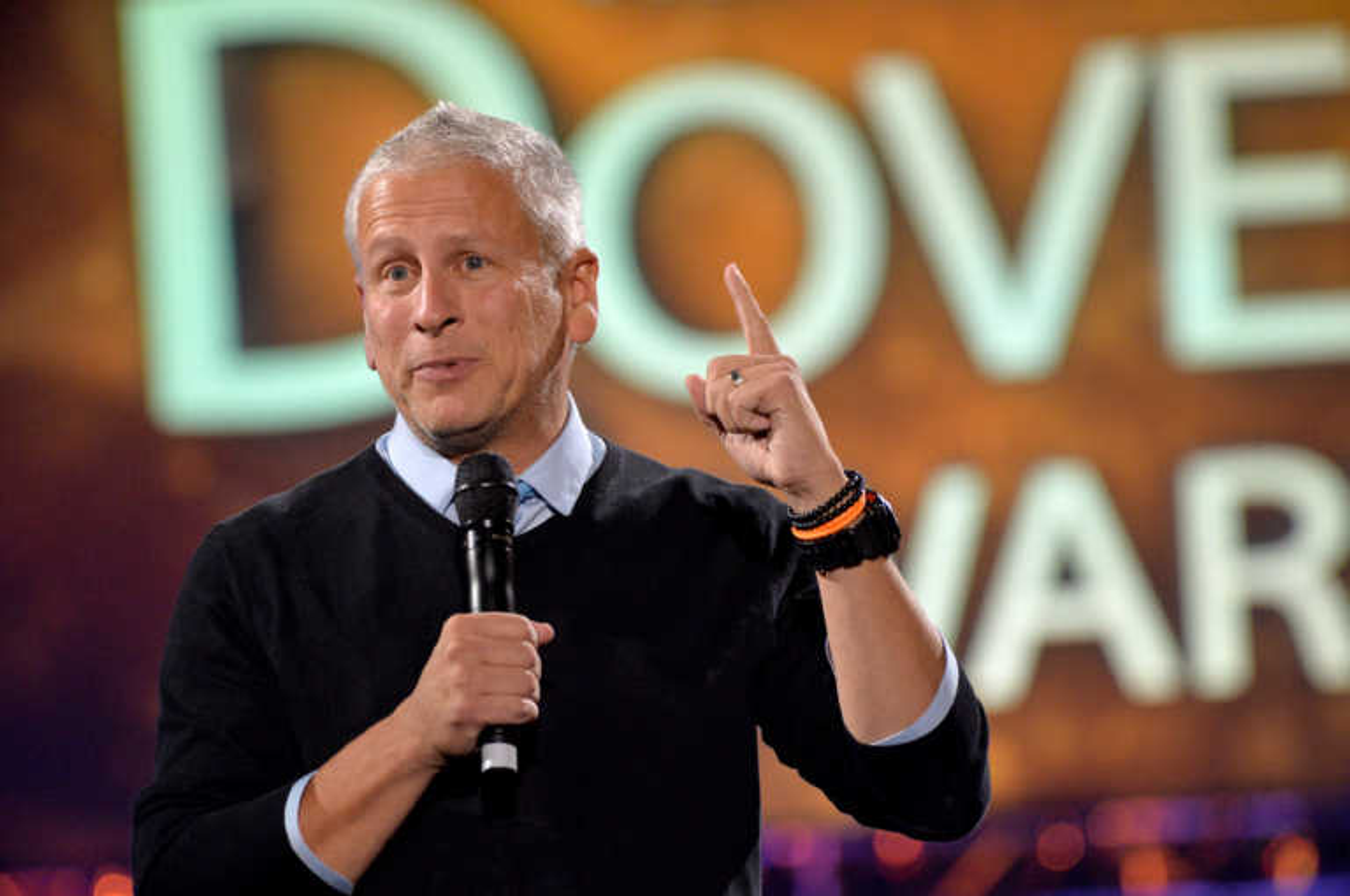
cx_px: 675
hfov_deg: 7.4
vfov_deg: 4.9
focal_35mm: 280
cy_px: 448
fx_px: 10487
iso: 5000
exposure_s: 1/160
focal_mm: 280
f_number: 5.6
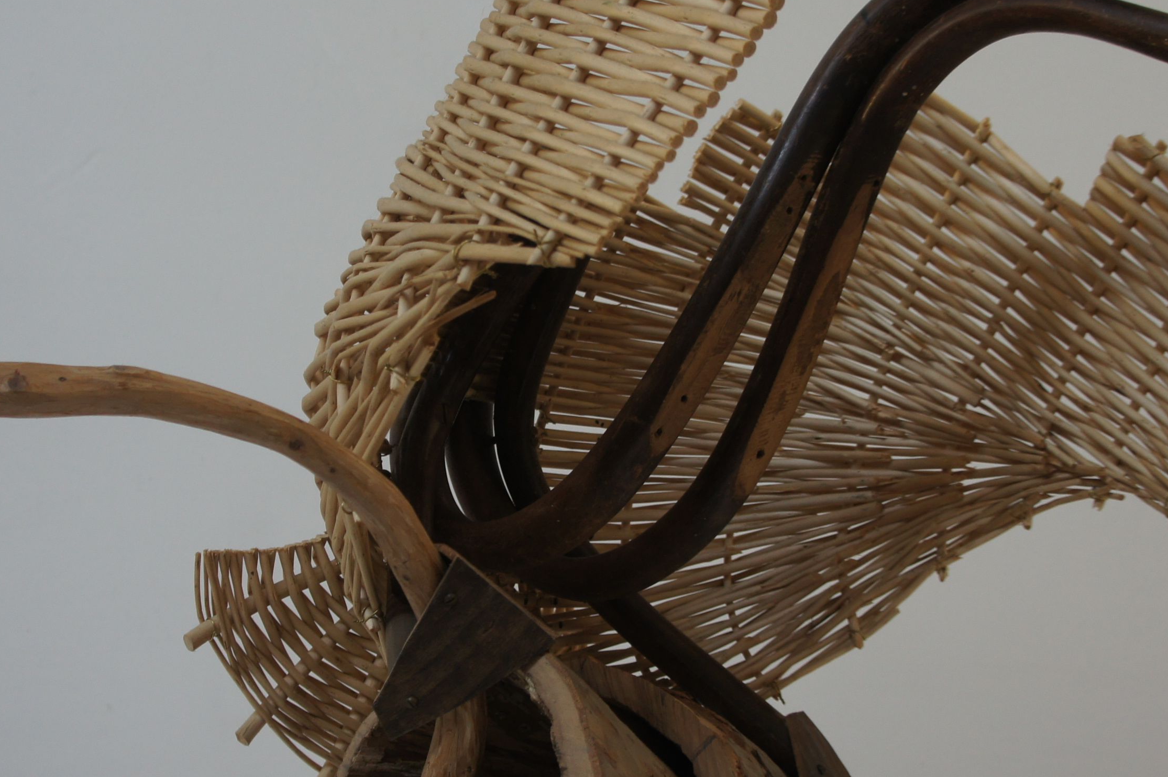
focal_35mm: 71
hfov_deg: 28.4
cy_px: 440
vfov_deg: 19.1
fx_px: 2303
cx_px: 521
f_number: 4
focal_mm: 23
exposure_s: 1/15
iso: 200
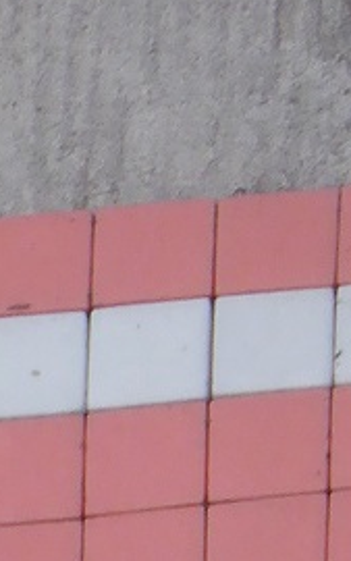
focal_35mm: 2997
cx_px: 137
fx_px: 45822
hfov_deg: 0.4
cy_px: 1267
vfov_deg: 0.7
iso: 125
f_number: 6.2
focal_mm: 77.4
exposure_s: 1/125
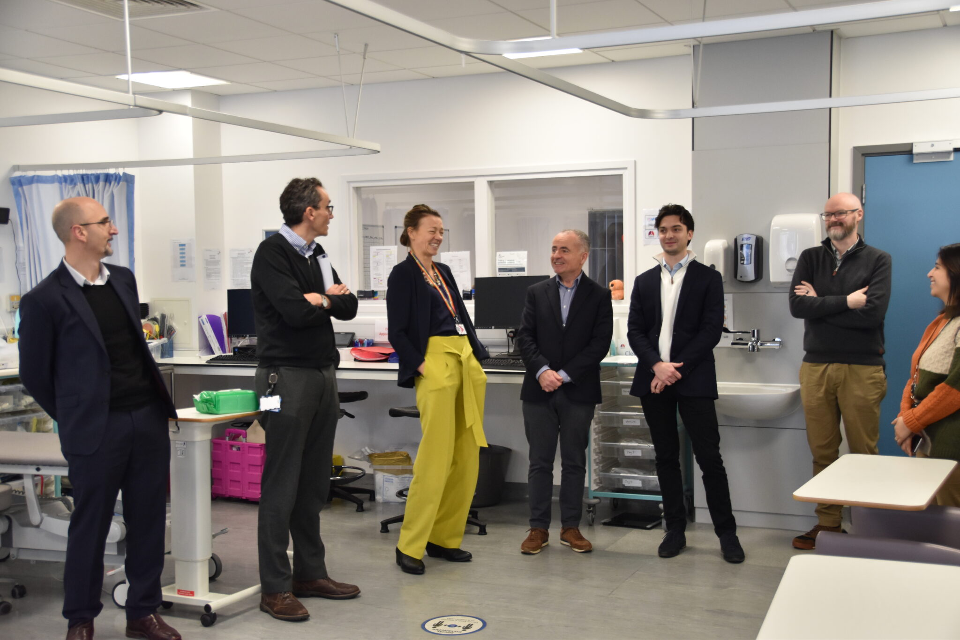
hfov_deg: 46.4
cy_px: 320
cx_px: 480
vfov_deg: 31.9
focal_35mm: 42
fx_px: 1120
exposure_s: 1/125
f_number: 4
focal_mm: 28
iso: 1000
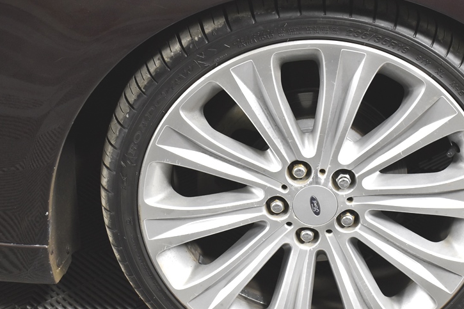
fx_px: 847
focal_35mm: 66
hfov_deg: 30.5
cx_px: 304
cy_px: 183
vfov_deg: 20.7
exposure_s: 1/160
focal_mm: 31
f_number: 6.3
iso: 1600
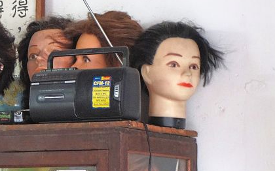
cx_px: -26
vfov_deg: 4.4
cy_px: 10
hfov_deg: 6.9
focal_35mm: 301
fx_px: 2255
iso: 400
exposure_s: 1/13
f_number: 4.9
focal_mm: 37.1
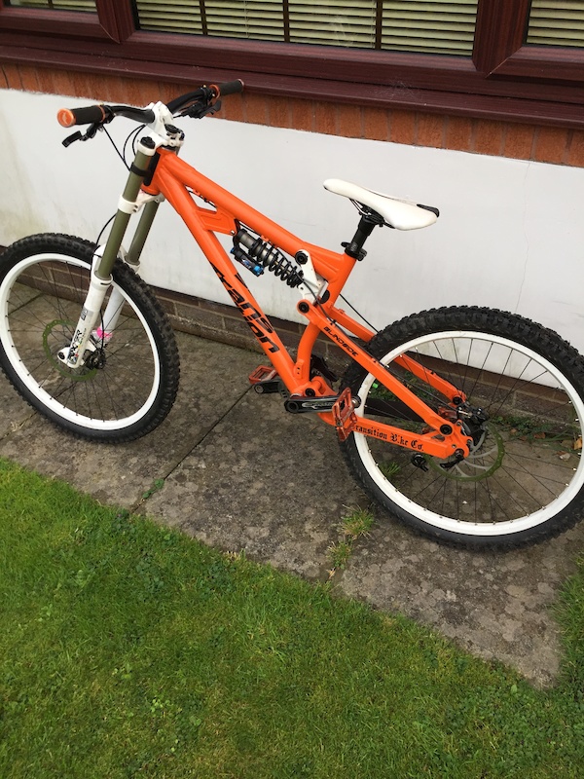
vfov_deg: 61.7
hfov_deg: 48.2
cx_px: 292
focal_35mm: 29
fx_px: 652
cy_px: 390
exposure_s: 1/100
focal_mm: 4.15
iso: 50
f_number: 2.2
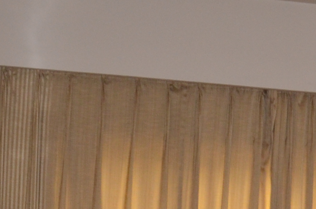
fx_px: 1353
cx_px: 409
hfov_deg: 12.9
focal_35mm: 154
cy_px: 361
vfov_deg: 8.5
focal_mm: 21
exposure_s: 1/60
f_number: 4.5
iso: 640
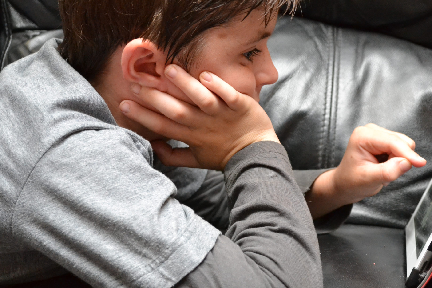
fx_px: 1104
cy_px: 144
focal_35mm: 92
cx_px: 256
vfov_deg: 14.9
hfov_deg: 22.1
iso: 3200
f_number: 5.3
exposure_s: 1/60
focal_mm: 44
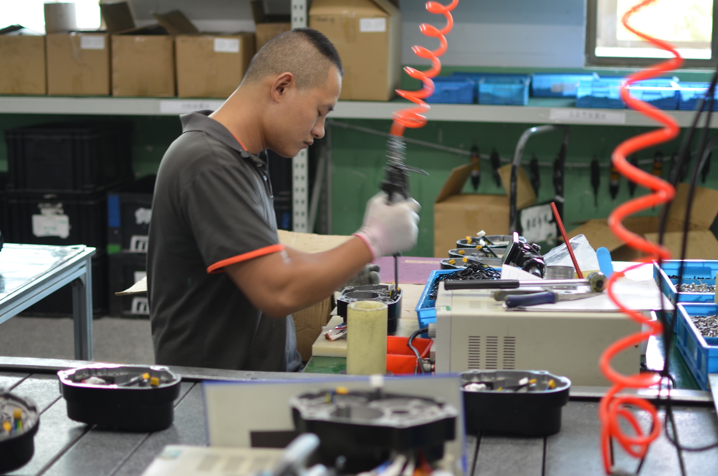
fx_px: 1326
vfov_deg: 20.3
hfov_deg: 30.3
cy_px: 256
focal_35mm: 67
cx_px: 347
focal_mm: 35
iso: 160
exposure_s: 1/30
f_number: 1.8
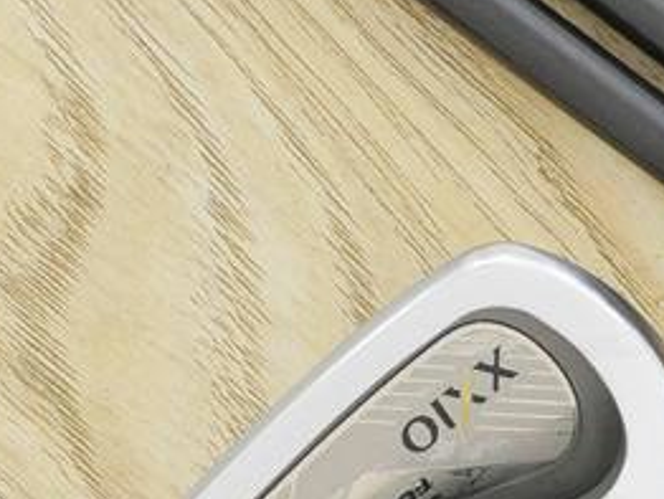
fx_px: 4685
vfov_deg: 6.1
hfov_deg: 7.9
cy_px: 626
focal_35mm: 244
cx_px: 1061
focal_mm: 25
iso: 1600
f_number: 4.5
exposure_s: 1/40
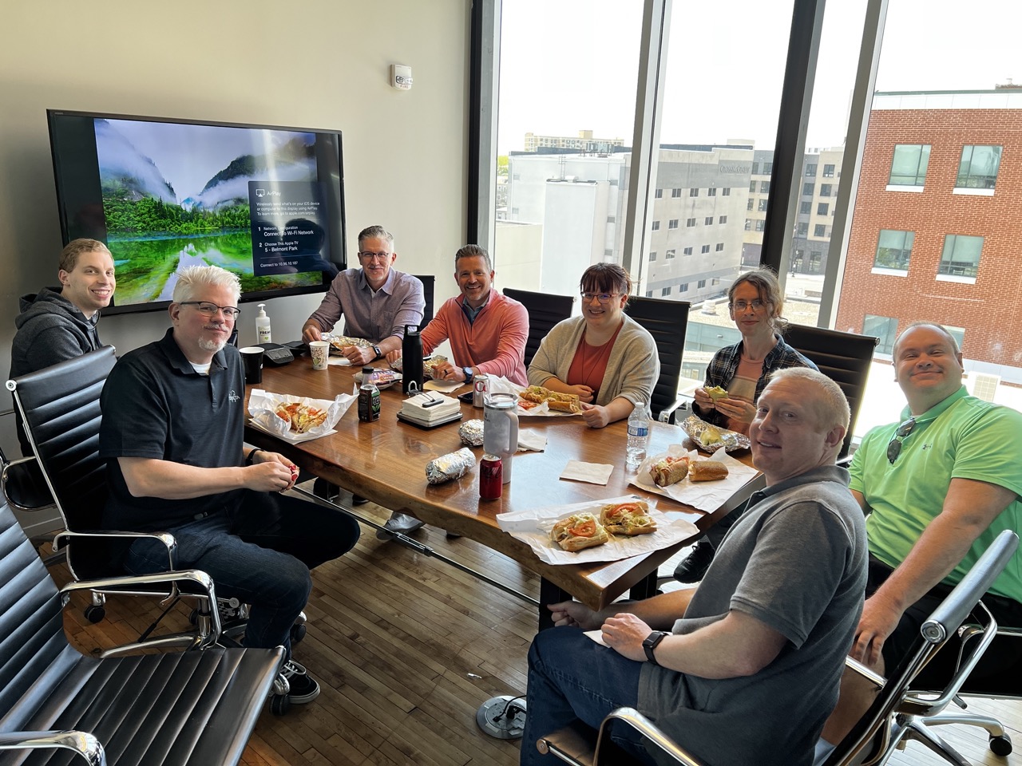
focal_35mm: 26
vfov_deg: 53.1
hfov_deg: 67.3
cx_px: 511
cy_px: 383
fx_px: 768
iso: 32
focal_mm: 5.7
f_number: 1.5
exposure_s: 1/139
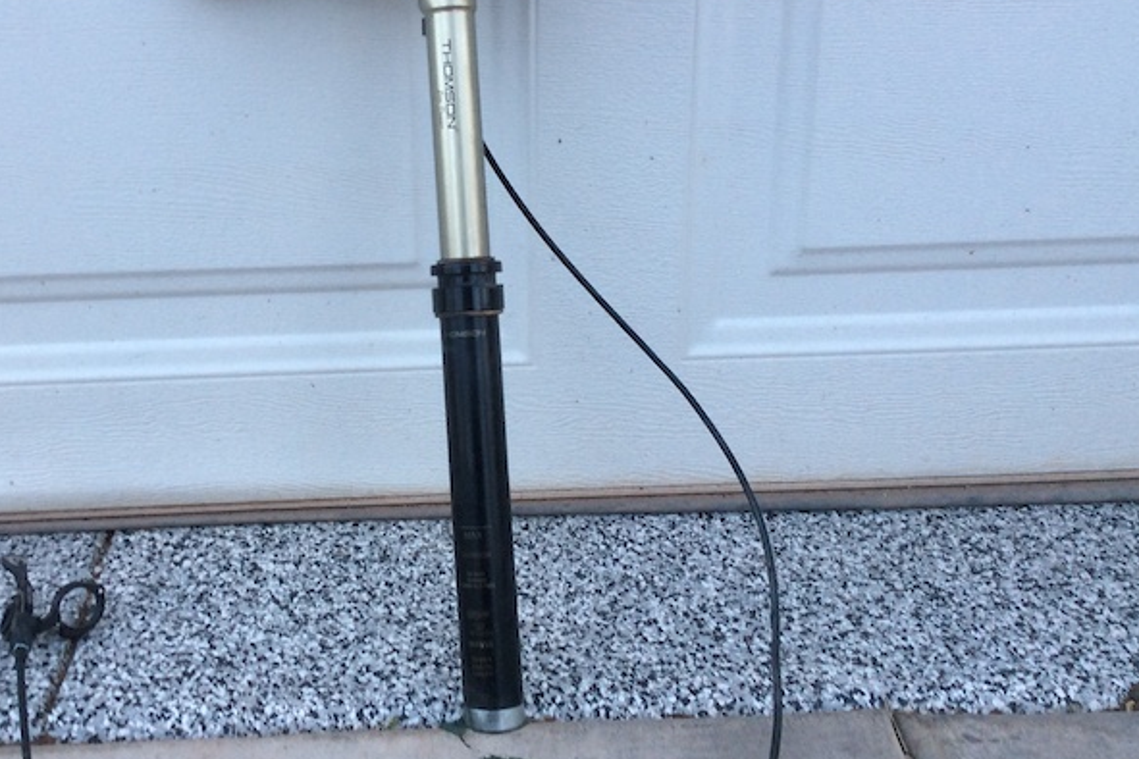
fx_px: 1424
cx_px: 420
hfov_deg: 43.2
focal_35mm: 45
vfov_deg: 29.7
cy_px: 270
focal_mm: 3.3
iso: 40
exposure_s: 1/30
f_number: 2.4
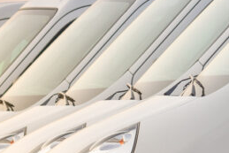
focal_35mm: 626
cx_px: 195
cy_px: 72
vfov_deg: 2.2
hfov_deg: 3.3
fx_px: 3984
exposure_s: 1/320
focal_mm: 90
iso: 100
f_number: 4.5
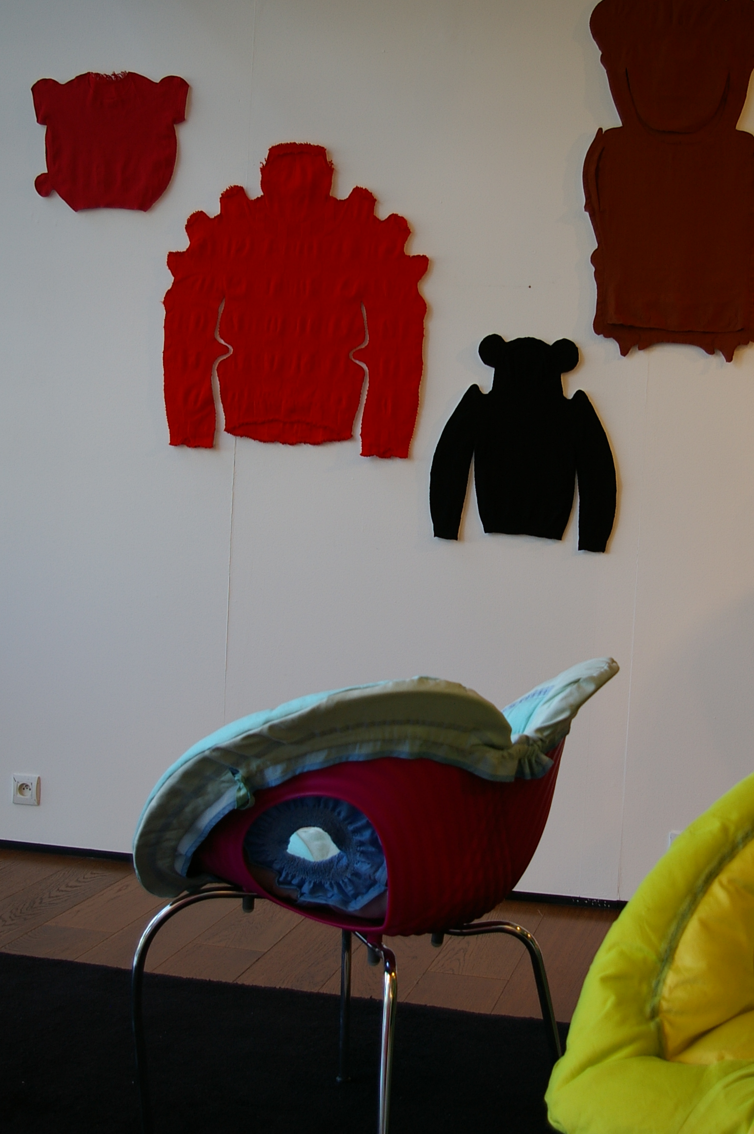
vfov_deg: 44.0
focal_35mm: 45
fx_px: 1405
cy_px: 570
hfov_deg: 29.9
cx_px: 458
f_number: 4
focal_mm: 23
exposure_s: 1/60
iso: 200
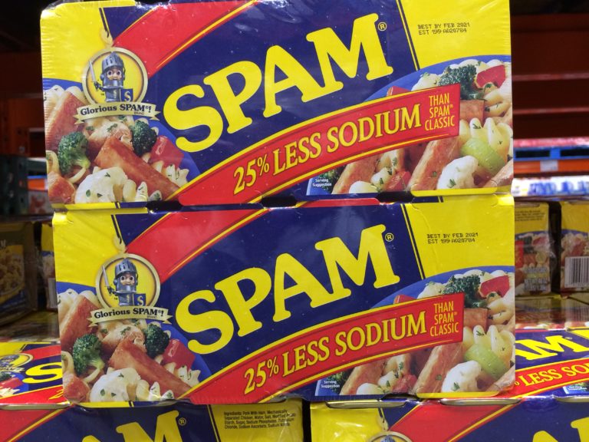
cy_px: 221
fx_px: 493
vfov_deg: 48.2
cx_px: 294
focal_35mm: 29
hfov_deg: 61.7
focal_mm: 4.15
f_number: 2.2
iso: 160
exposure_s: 1/33
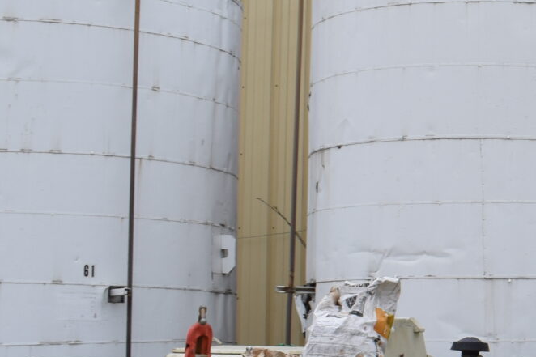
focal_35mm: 116
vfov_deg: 11.8
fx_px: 1727
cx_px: 866
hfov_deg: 15.8
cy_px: 185
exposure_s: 1/125
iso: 200
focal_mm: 20
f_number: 9
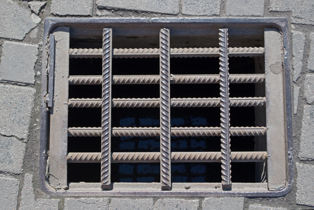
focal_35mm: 60
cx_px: 157
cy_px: 105
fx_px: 523
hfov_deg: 33.4
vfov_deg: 22.6
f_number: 5.6
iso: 100
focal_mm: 40
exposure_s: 1/200
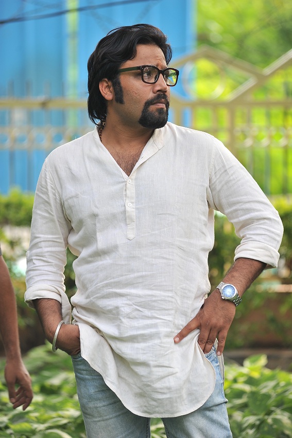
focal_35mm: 185
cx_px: 146
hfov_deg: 7.4
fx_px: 2253
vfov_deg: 11.1
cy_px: 219
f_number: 4.5
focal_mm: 185
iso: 400
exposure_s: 1/400
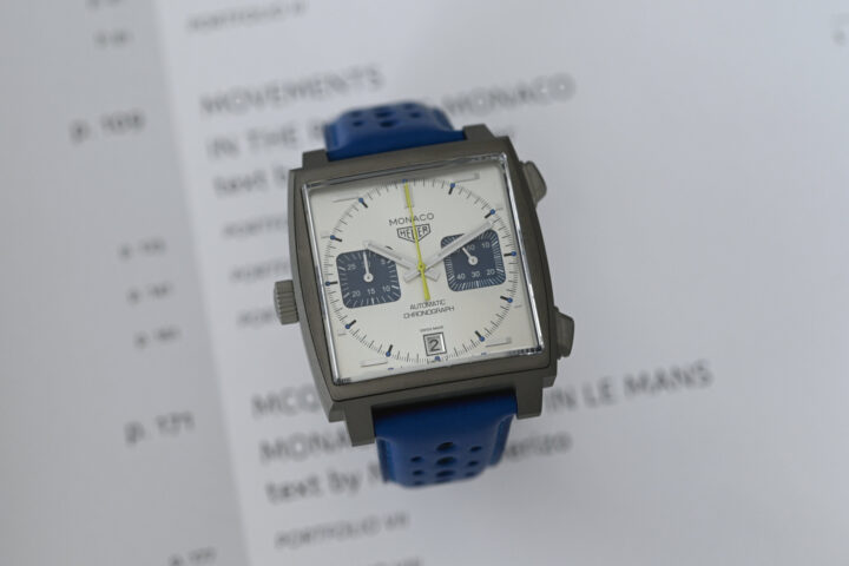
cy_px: 283
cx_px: 424
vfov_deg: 22.6
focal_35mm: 60
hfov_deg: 33.4
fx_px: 1415
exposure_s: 1/125
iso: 400
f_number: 6.3
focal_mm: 60
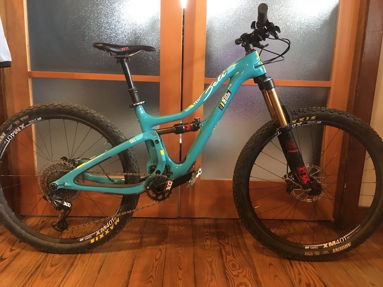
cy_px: 144
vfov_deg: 48.2
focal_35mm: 29
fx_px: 321
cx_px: 192
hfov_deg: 61.7
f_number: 2.2
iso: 250
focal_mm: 4.15
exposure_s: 1/15
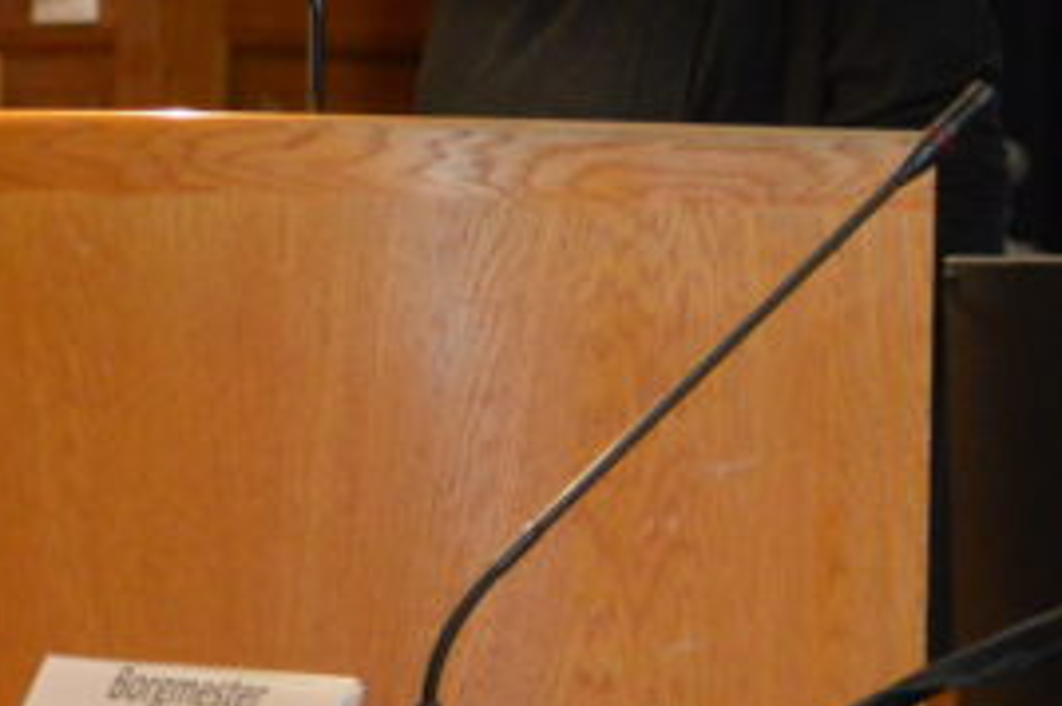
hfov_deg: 6.8
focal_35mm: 301
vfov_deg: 4.6
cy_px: 184
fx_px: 8869
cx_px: -456
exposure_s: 1/50
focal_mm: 70
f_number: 4.5
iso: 3200
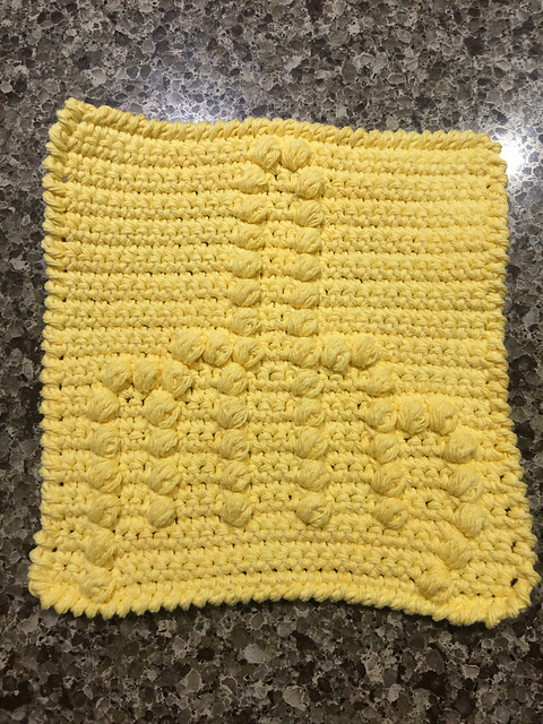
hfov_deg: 48.2
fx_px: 607
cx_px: 272
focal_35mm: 29
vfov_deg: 61.7
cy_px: 362
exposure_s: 1/15
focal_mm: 4.15
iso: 32
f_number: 2.2
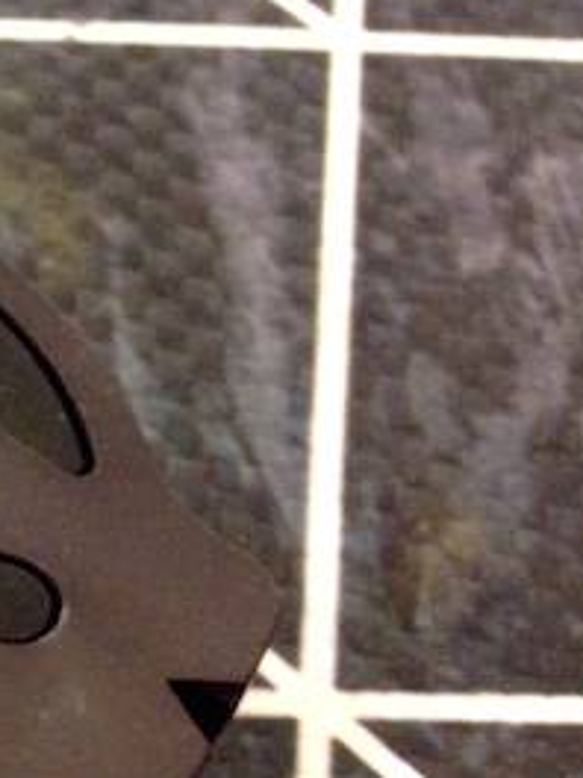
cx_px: -833
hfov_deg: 10.1
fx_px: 2874
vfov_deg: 15.4
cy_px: 483
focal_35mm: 128
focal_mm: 4.12
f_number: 2.4
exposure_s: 1/20
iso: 250
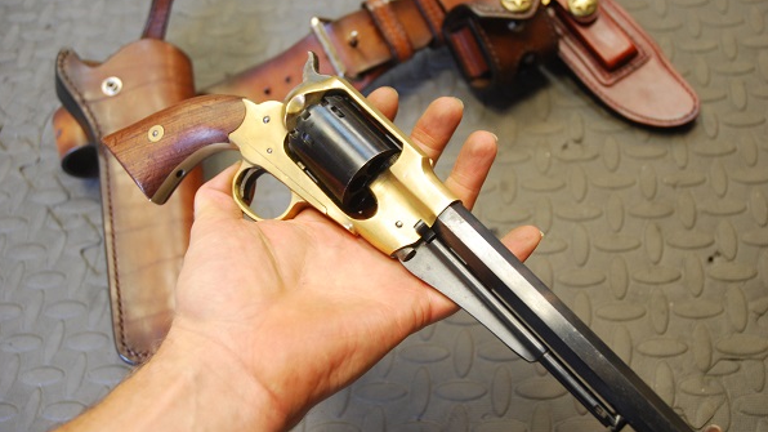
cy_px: 219
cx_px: 383
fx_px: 774
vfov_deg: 31.2
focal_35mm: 38
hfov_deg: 52.8
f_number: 3.8
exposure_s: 1/30
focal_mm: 24
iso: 560
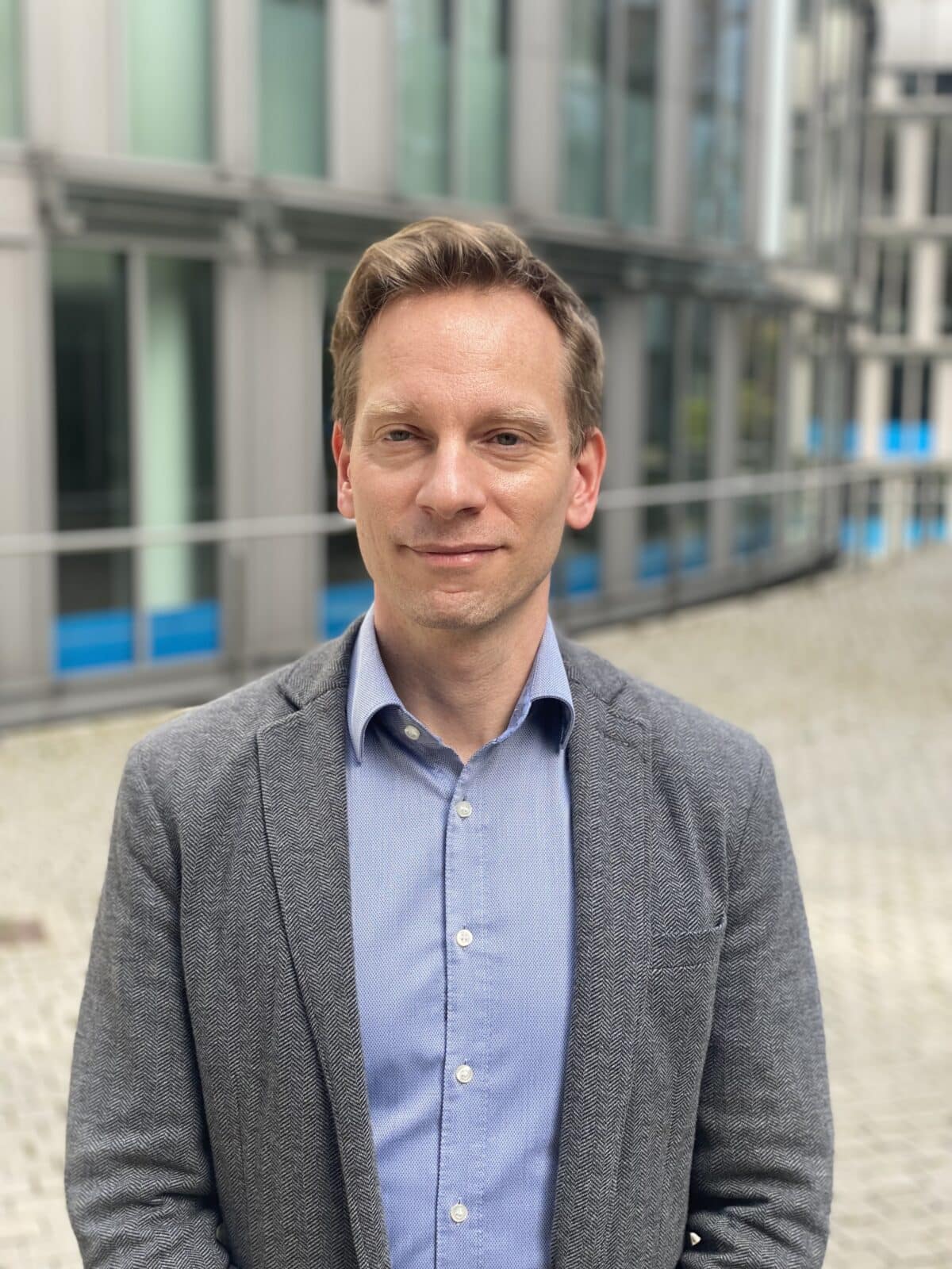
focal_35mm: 52
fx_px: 1907
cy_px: 634
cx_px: 476
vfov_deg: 36.8
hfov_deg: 28.0
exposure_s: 1/266
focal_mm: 6
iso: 20
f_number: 2
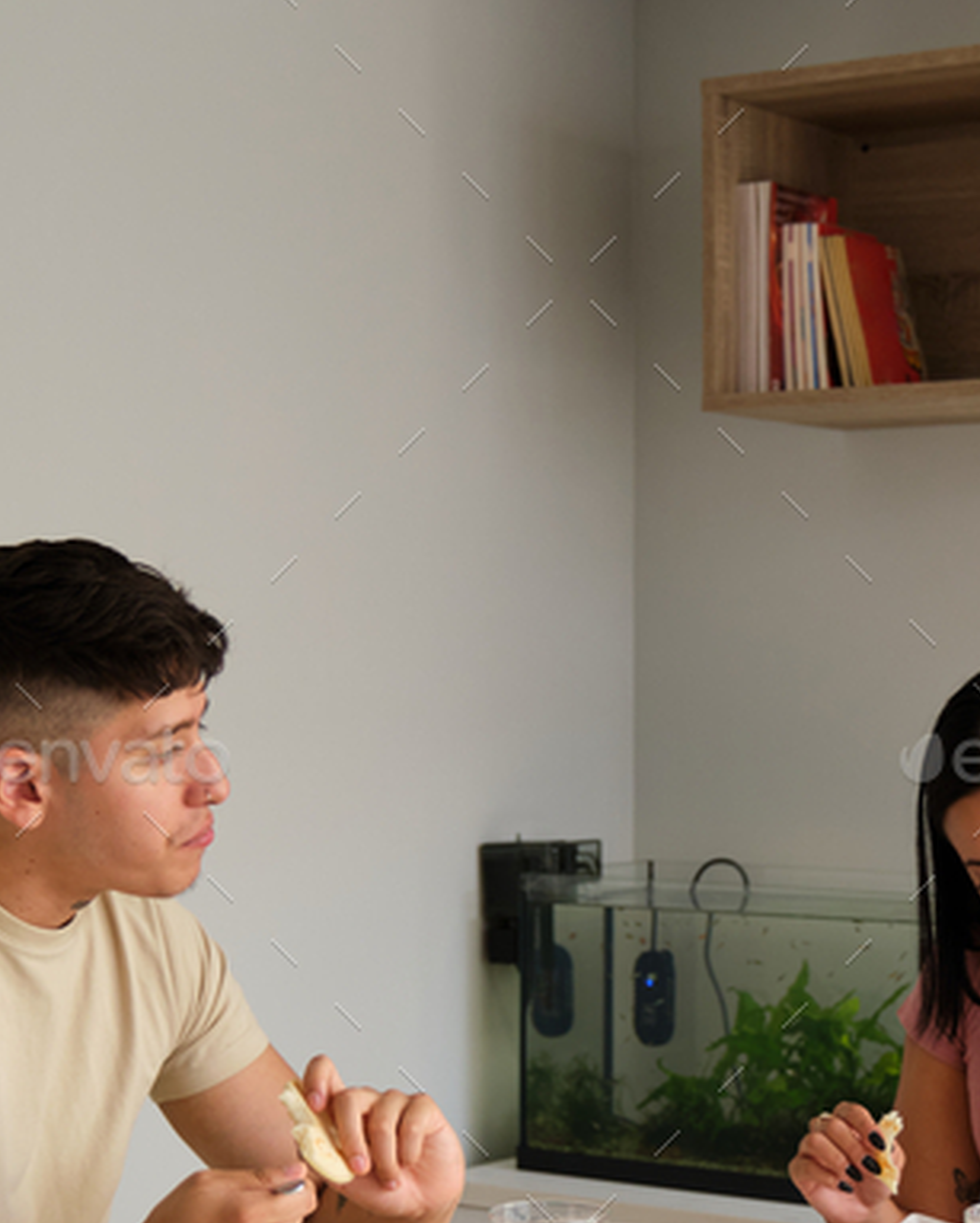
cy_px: 736
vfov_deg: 24.4
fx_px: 2825
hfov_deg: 19.7
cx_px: 555
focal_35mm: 78
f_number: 2.8
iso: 320
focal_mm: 24.2
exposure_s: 1/125
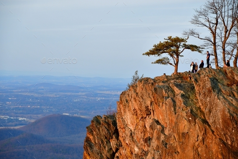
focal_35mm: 159
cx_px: 119
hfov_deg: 13.0
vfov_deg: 8.7
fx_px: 1048
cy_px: 80
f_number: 5.6
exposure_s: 1/50
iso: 250
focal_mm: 105
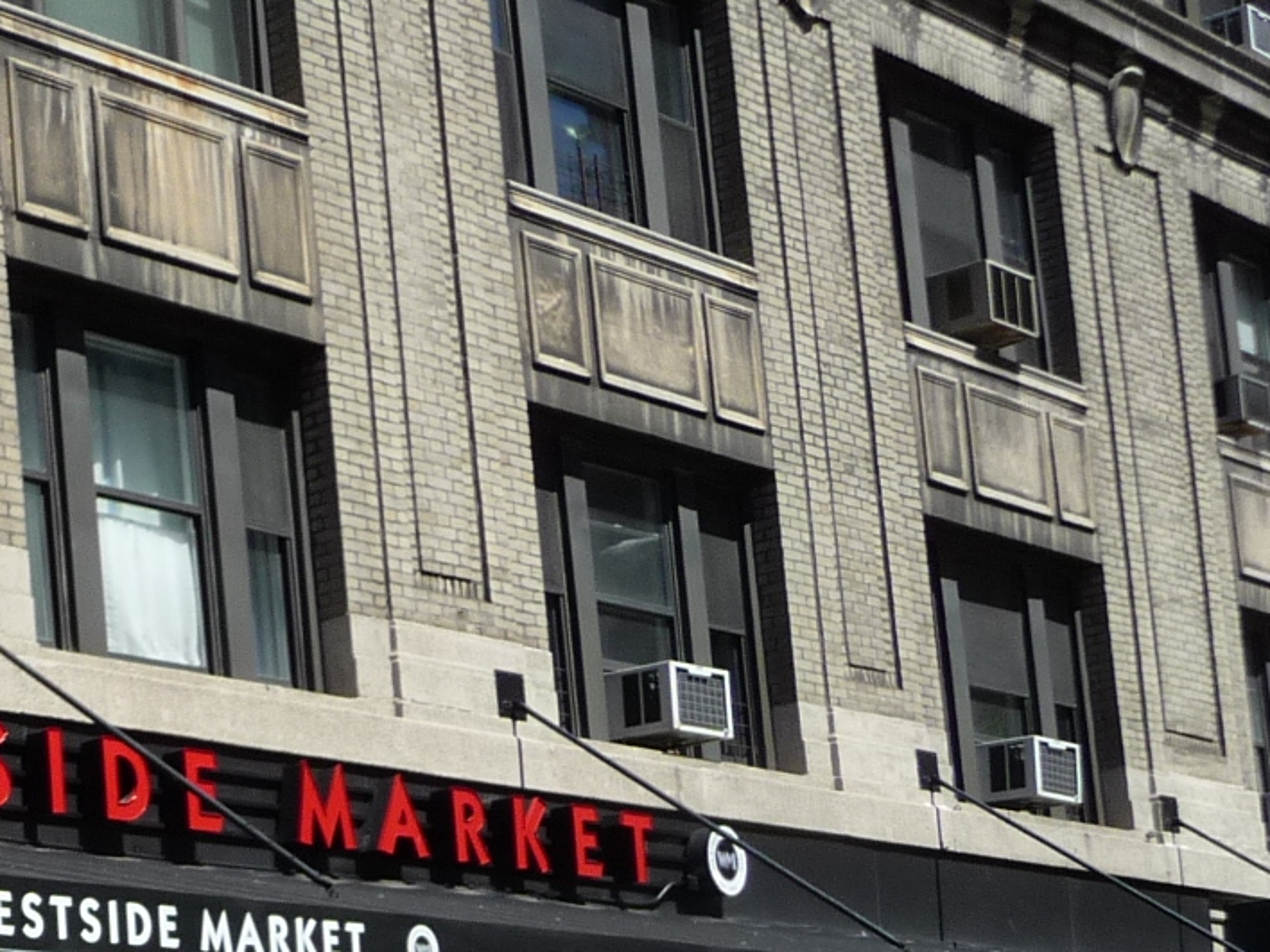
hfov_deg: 21.0
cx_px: -549
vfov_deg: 17.5
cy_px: 1074
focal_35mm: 81
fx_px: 2972
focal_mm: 4.7
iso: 100
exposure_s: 1/800
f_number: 3.3
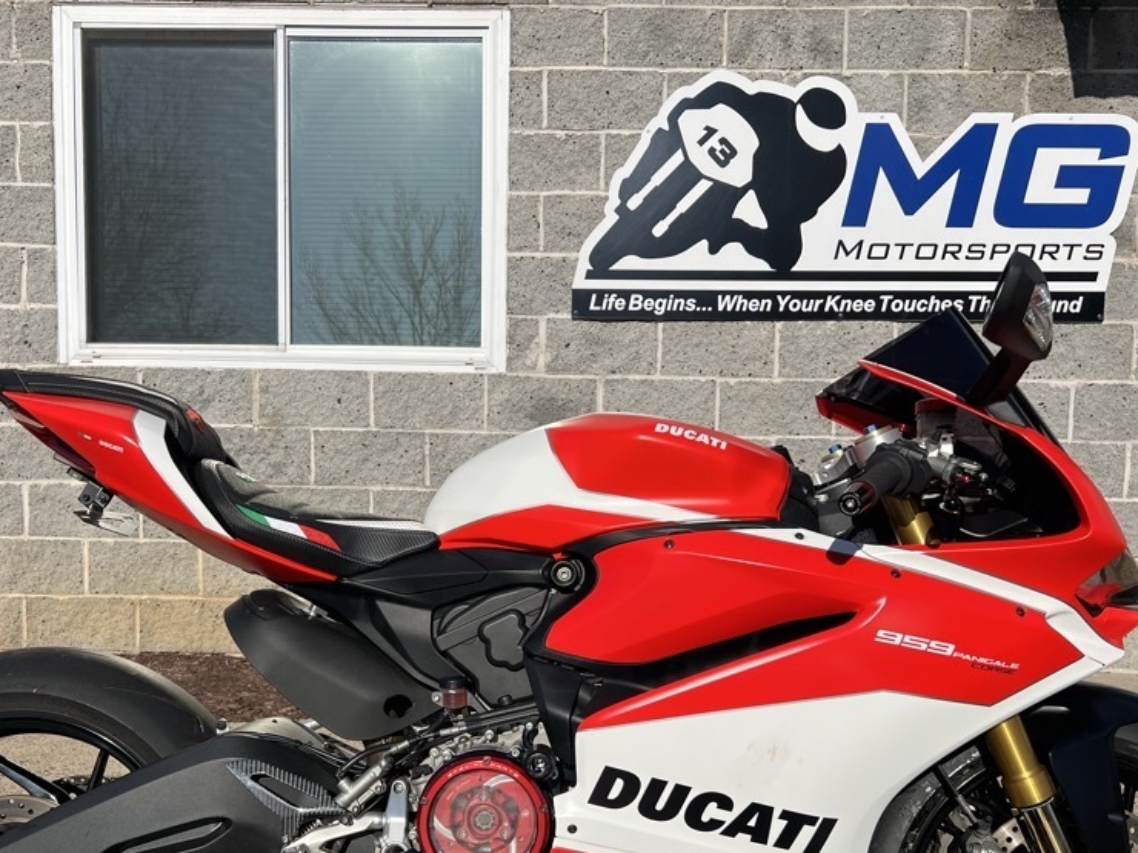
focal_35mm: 36
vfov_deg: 39.2
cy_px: 569
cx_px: 564
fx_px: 1183
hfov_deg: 51.4
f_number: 1.5
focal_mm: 5.7
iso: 50
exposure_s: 1/8696
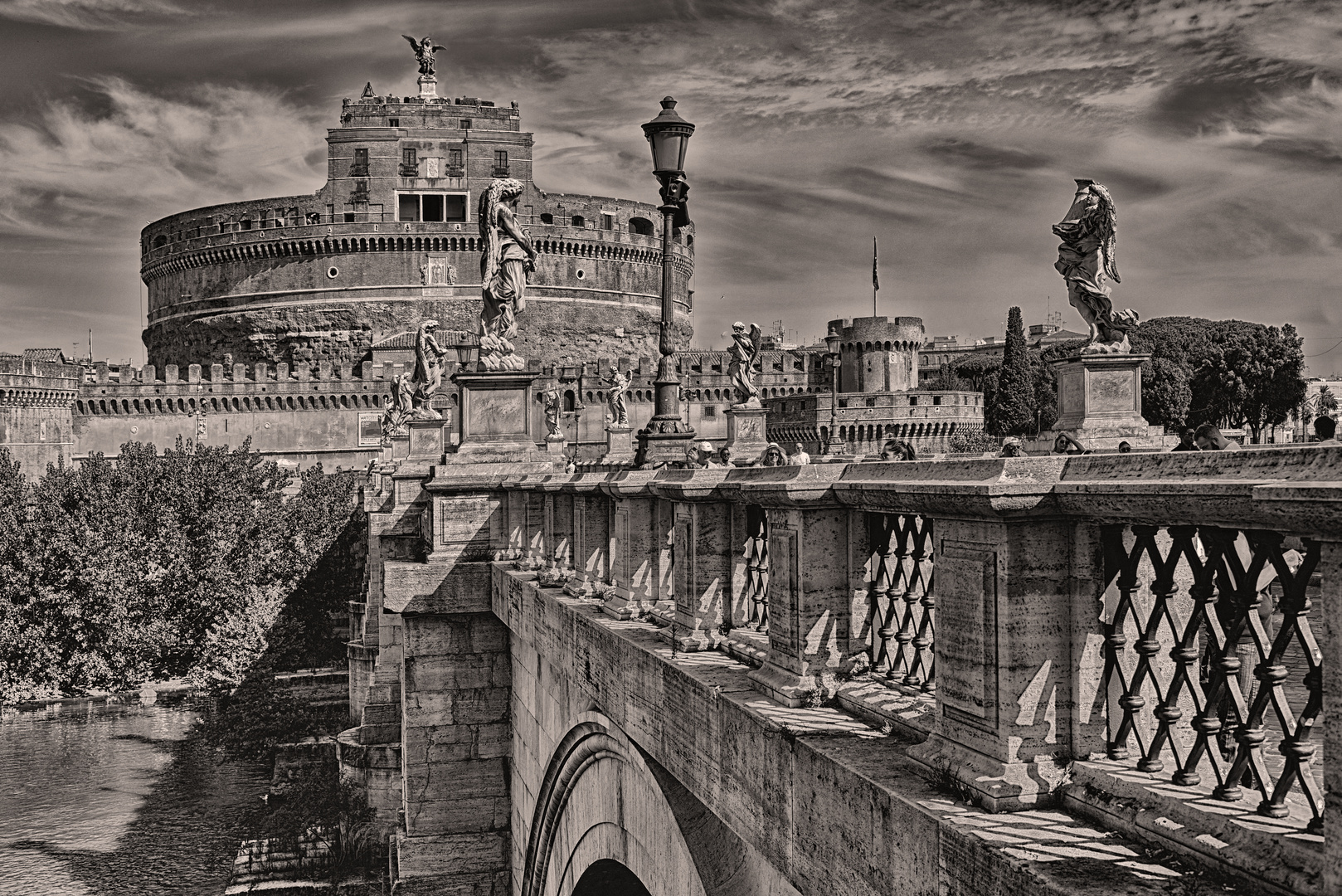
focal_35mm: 38
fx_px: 1417
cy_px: 448
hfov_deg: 50.7
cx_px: 671
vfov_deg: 35.1
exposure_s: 1/500
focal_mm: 38
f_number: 5.6
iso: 100
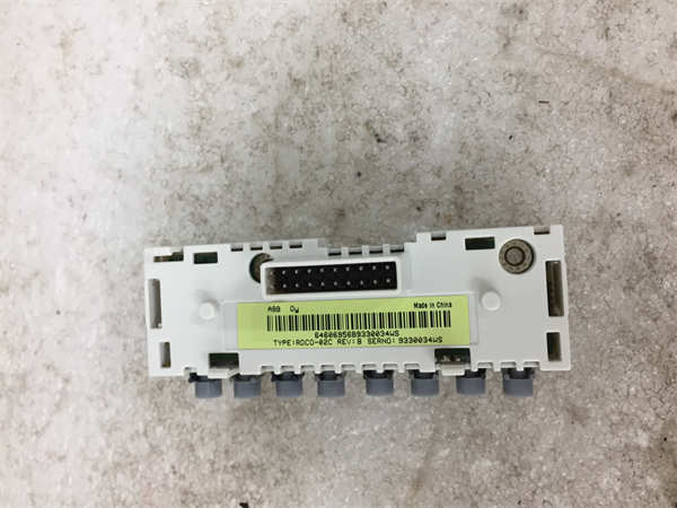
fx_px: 567
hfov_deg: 61.7
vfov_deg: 48.2
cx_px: 338
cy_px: 254
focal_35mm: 29
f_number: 2.2
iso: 100
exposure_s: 1/33
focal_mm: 4.15
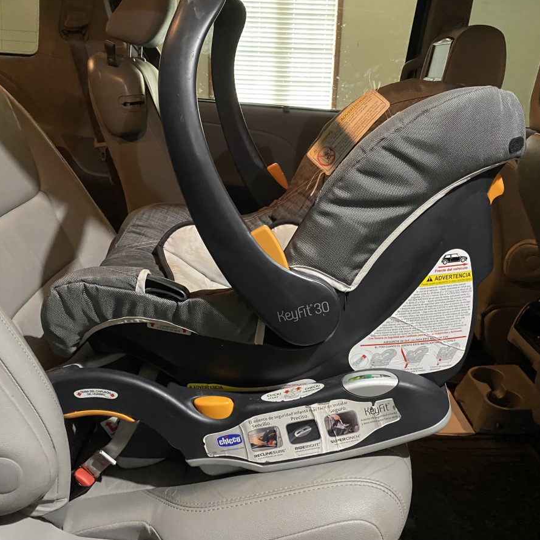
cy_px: 269
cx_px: 272
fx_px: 547
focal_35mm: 31
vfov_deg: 52.5
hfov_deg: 52.5
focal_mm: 4.25
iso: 800
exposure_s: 1/30
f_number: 1.8
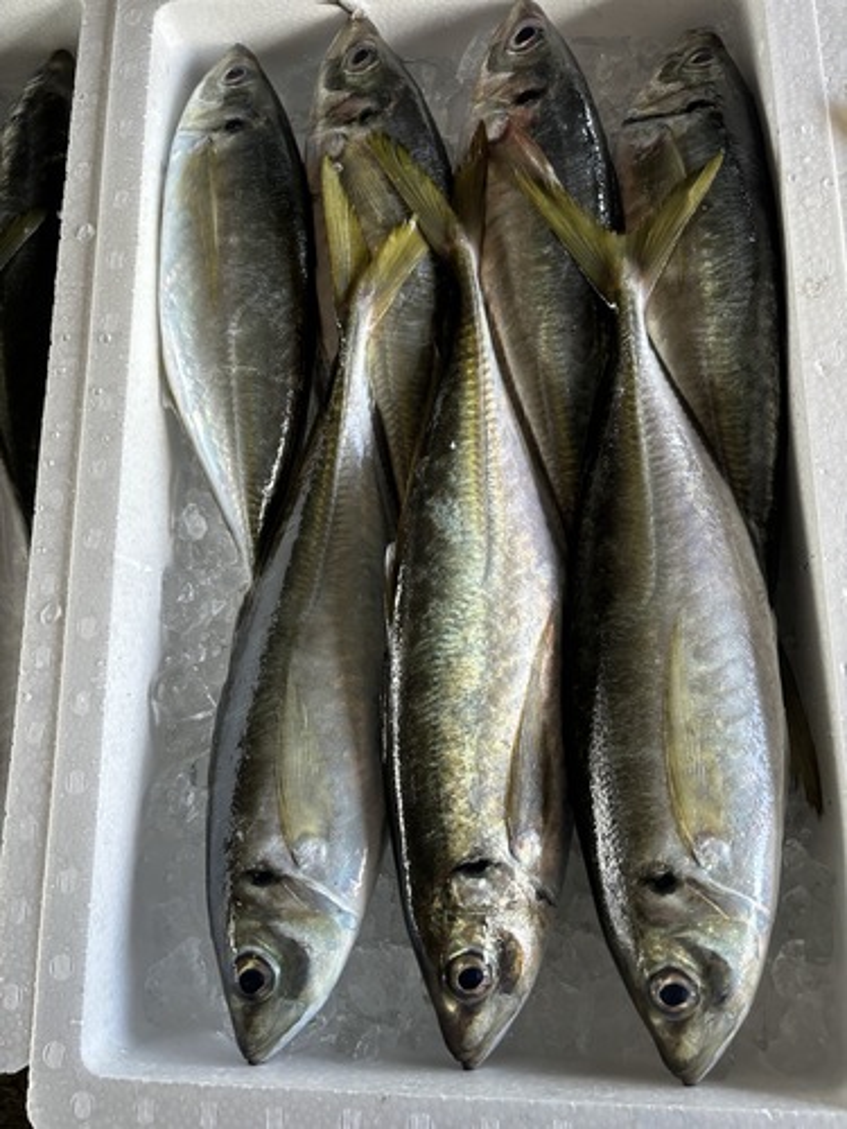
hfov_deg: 53.1
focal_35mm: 26
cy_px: 564
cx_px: 424
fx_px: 848
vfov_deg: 67.3
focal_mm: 5.96
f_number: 1.6
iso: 100
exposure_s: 1/121
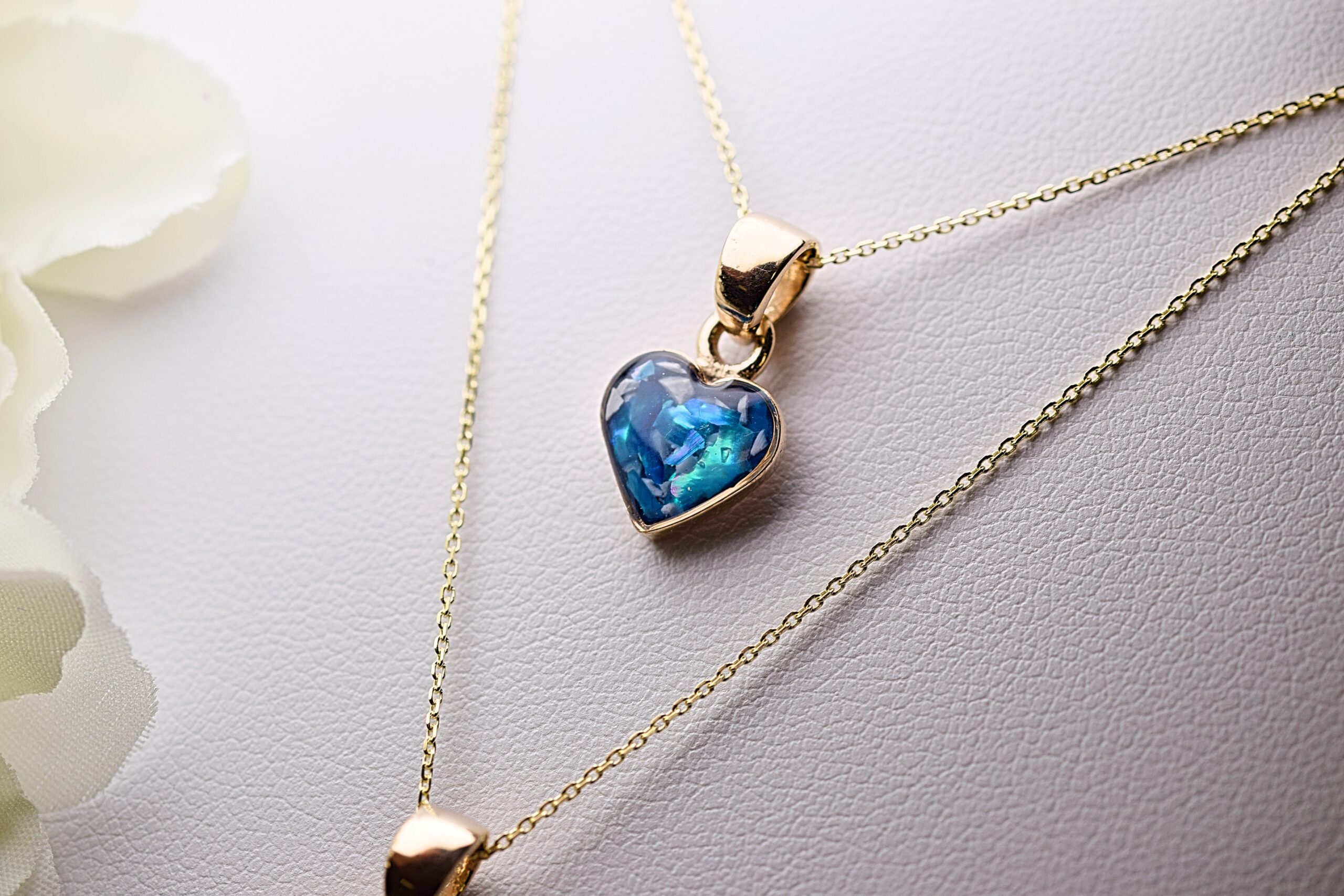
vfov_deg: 8.7
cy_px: 448
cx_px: 672
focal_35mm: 158
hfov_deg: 13.0
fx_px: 5880
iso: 200
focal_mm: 105
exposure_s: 1/320
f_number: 8
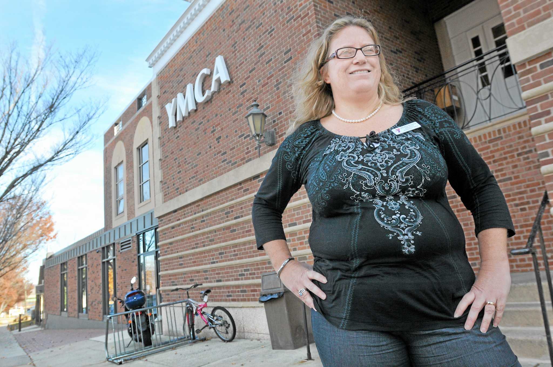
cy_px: 184
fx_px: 552
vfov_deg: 36.8
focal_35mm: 36
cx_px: 276
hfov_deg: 53.2
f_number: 4
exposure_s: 1/640
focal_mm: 24
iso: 500
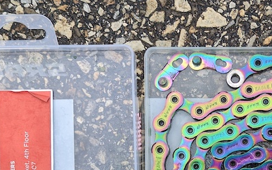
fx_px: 756
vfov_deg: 12.6
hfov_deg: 20.1
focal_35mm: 102
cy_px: 187
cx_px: 235
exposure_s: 1/227
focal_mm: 6.81
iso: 46
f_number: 1.85
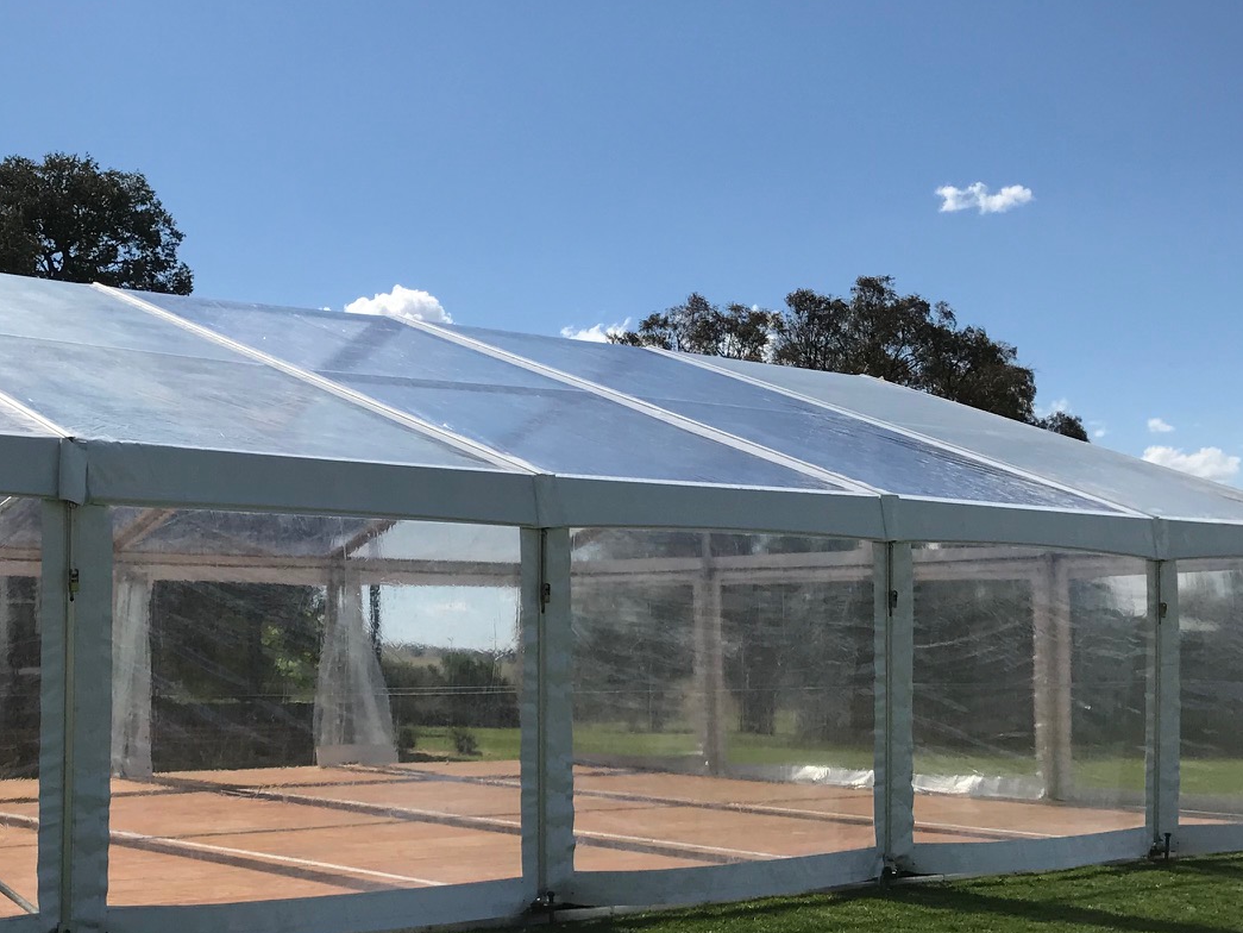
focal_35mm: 54
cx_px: 276
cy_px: 602
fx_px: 1939
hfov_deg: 34.6
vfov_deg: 26.9
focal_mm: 3.99
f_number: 1.8
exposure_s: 1/4566
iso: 20
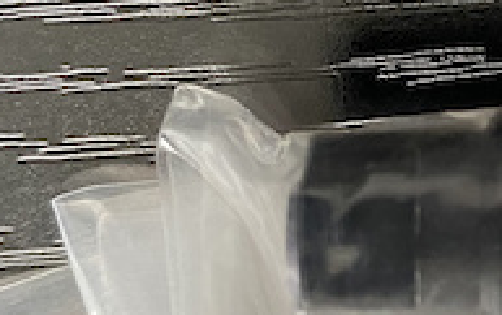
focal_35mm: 114
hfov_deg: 17.5
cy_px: 198
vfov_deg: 11.5
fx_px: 1561
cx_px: 588
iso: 125
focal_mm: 4.25
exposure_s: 1/95
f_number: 1.8
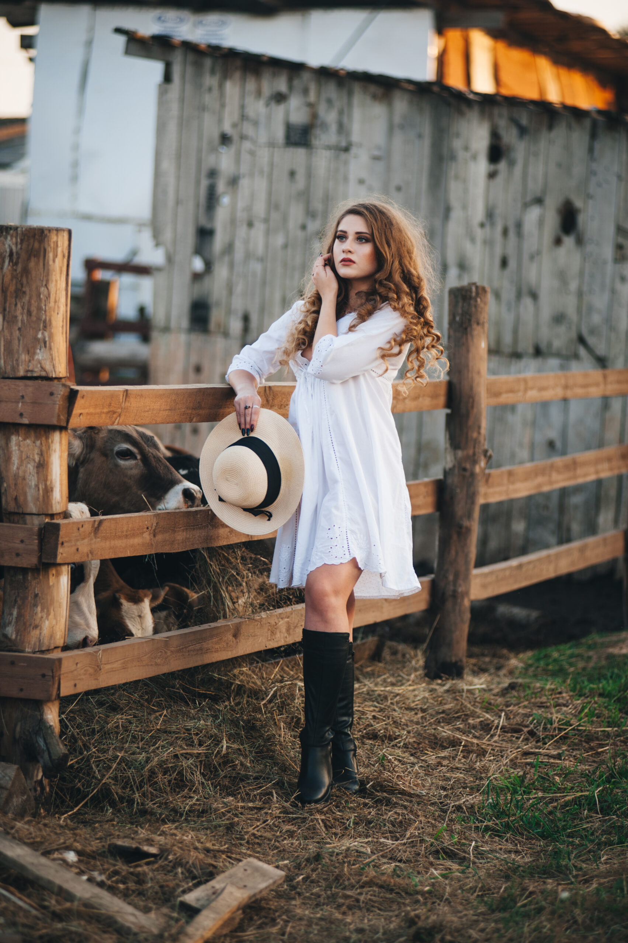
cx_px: 314
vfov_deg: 16.4
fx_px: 3275
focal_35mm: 125
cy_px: 472
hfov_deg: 11.0
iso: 160
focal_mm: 125
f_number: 2.8
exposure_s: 1/320
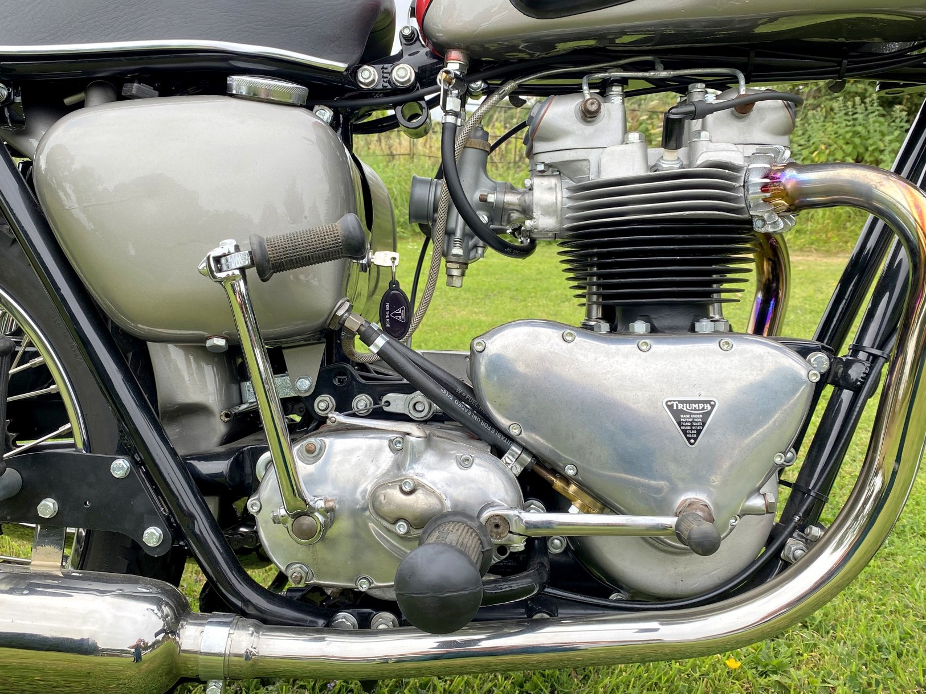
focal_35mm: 32
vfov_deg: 44.1
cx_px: 459
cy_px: 307
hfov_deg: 56.8
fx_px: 856
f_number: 1.8
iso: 32
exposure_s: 1/810
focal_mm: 4.25
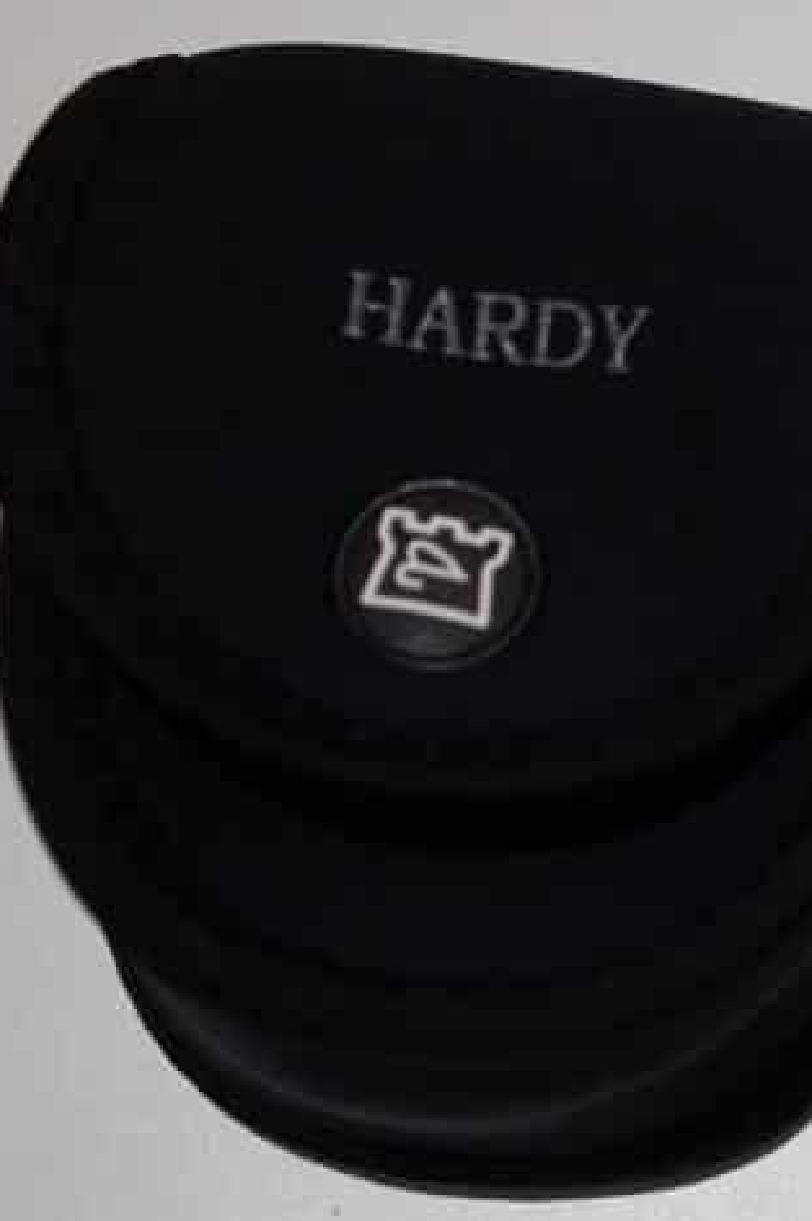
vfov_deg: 26.6
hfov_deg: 16.9
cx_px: 1047
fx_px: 2575
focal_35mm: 76
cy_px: 713
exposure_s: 1/60
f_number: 4
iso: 640
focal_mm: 35
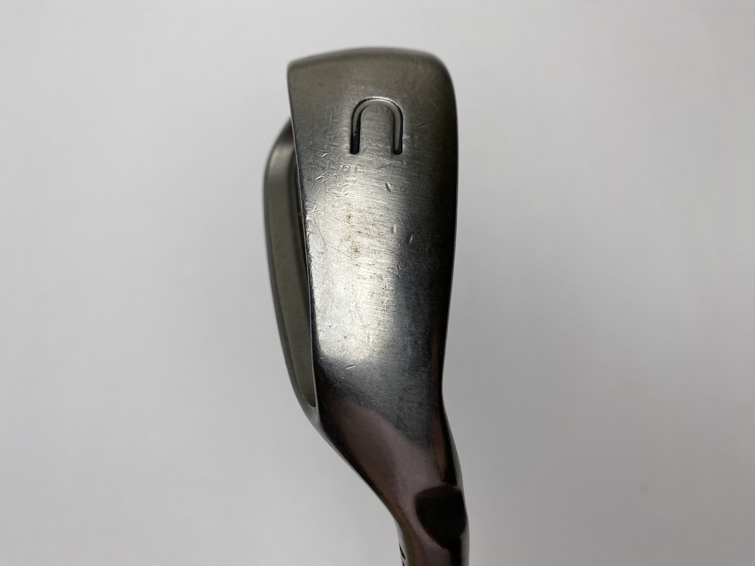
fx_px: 567
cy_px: 283
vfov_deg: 53.1
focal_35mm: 26
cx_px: 378
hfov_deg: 67.3
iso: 32
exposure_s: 1/513
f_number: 1.8
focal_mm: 4.25
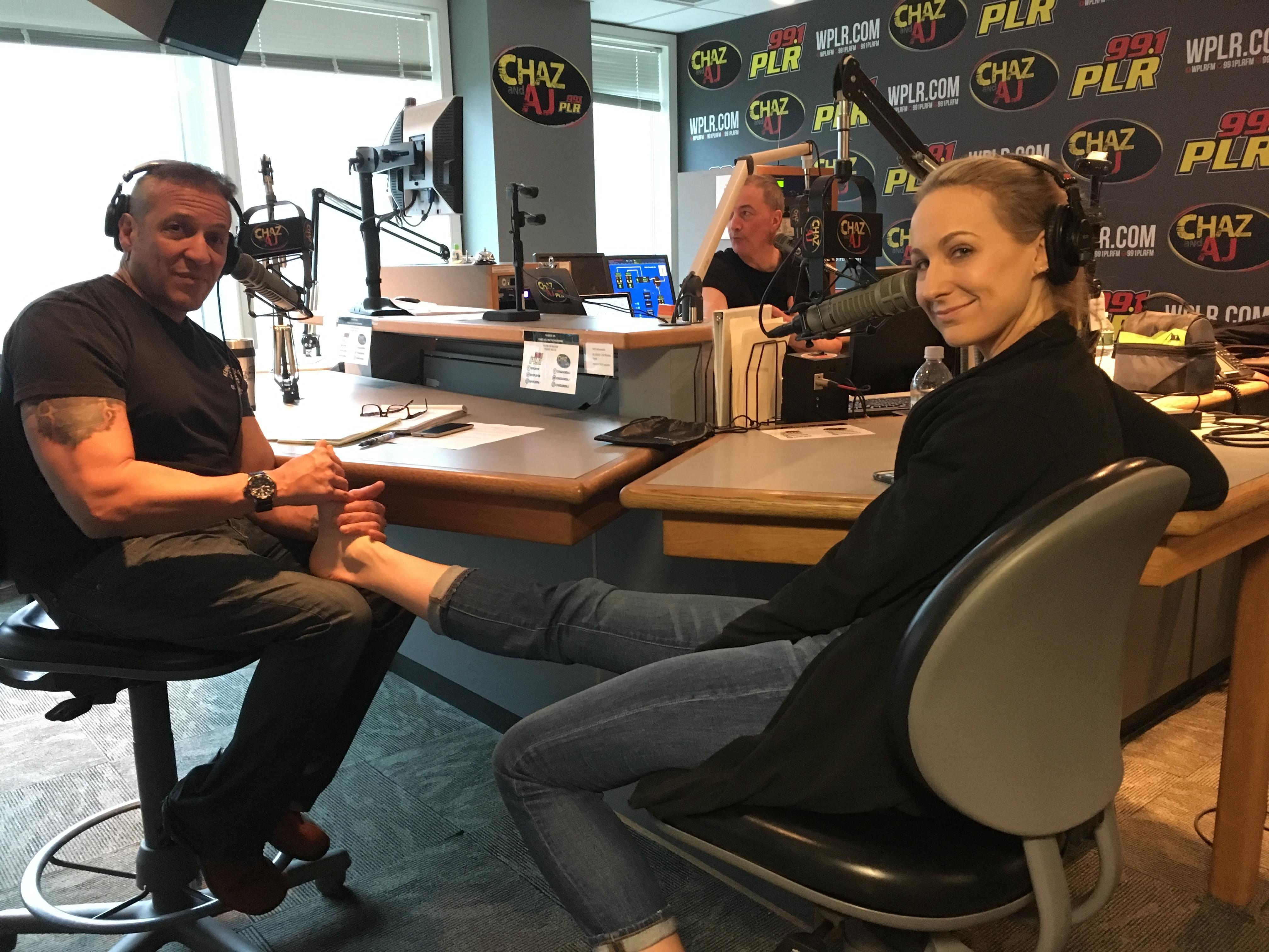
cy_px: 476
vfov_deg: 48.2
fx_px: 1063
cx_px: 634
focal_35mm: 29
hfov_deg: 61.7
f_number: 2.2
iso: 320
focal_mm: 4.15
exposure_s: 1/15
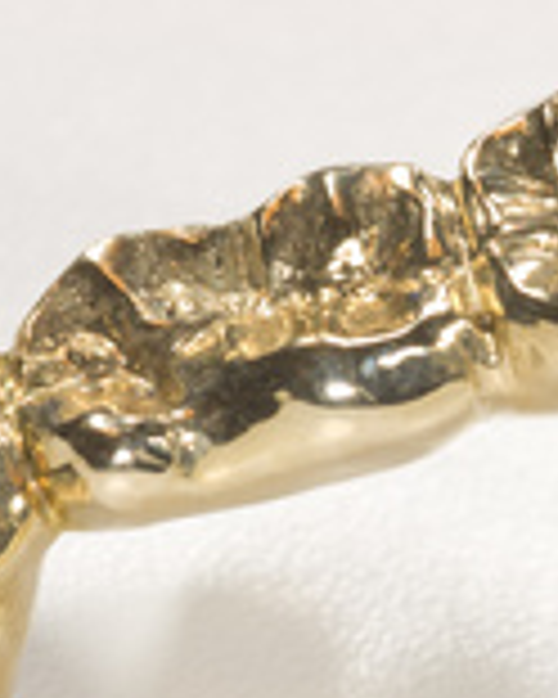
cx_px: 335
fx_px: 8346
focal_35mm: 404
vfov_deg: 4.8
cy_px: 500
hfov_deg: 3.8
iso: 100
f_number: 18
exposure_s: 1/2.5
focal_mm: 105
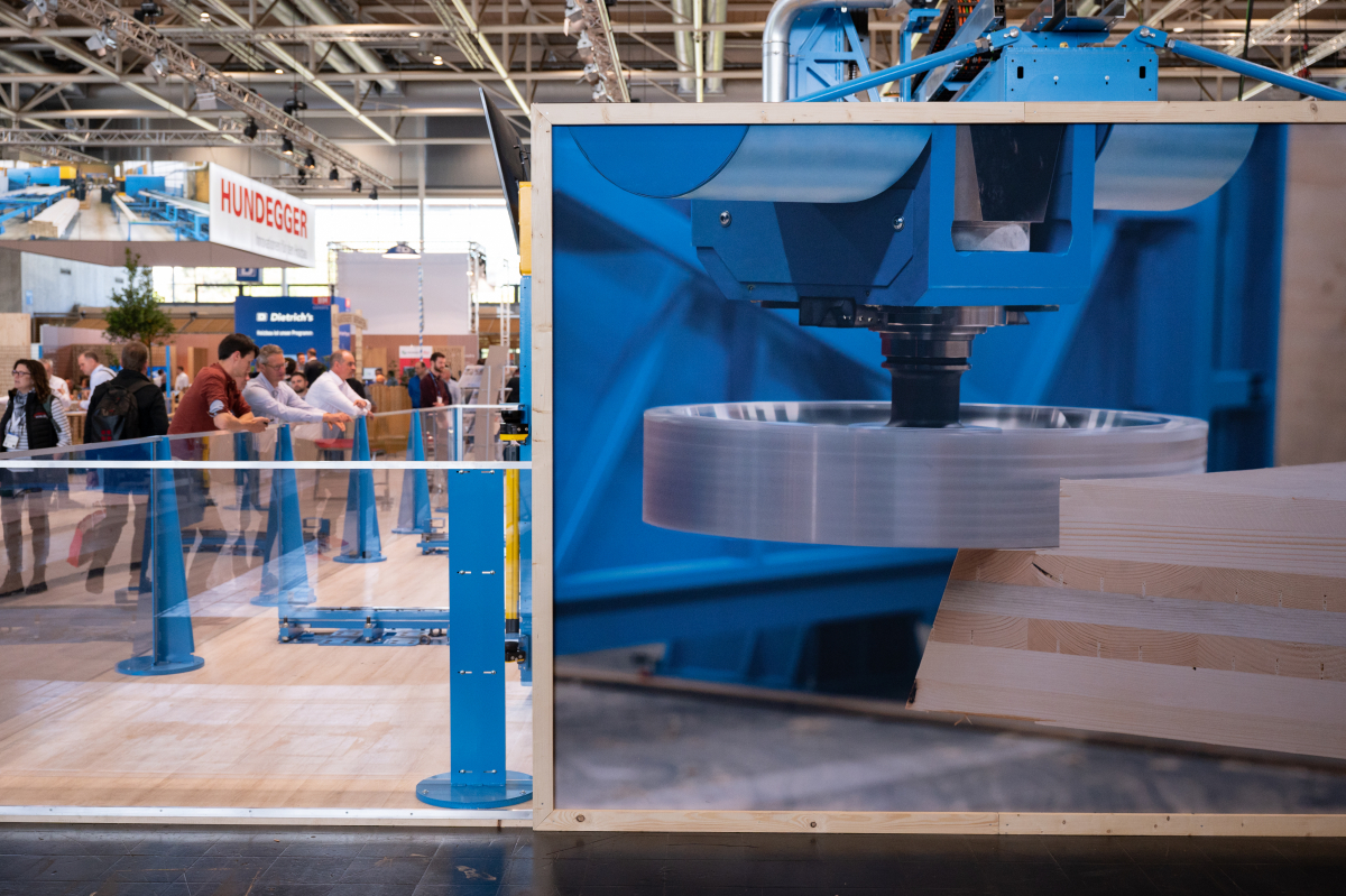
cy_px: 448
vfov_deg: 35.0
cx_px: 673
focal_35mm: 38
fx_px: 1420
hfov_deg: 50.7
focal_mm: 38
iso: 1600
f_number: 4
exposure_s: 1/400
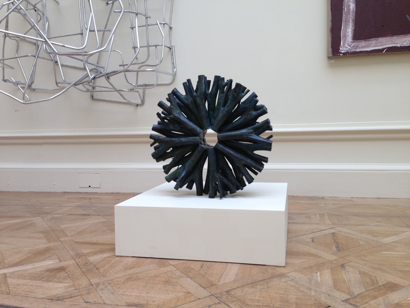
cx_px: 205
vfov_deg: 42.9
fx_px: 391
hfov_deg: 55.4
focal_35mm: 33
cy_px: 154
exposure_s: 1/120
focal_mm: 4.13
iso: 50
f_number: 2.4
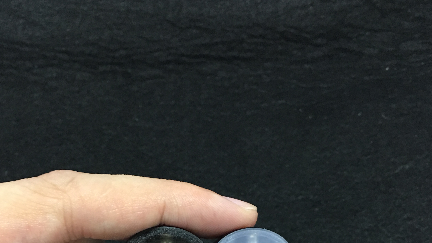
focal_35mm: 45
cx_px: 205
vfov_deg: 24.4
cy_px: 281
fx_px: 515
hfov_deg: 45.5
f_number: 2.2
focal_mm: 4.15
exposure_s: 1/10
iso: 100
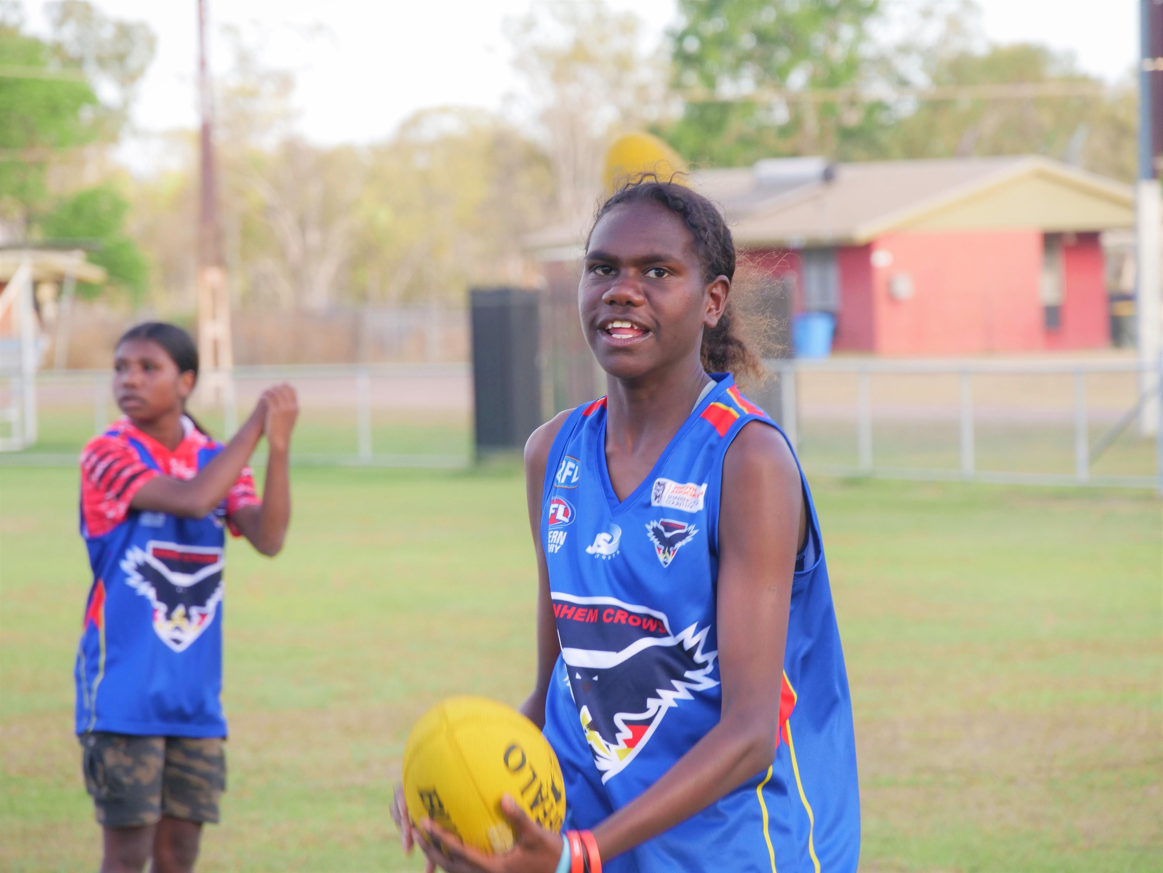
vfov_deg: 5.3
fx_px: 9407
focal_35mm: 280
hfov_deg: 7.1
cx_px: 582
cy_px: 436
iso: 800
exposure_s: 1/200
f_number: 7.1
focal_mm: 140
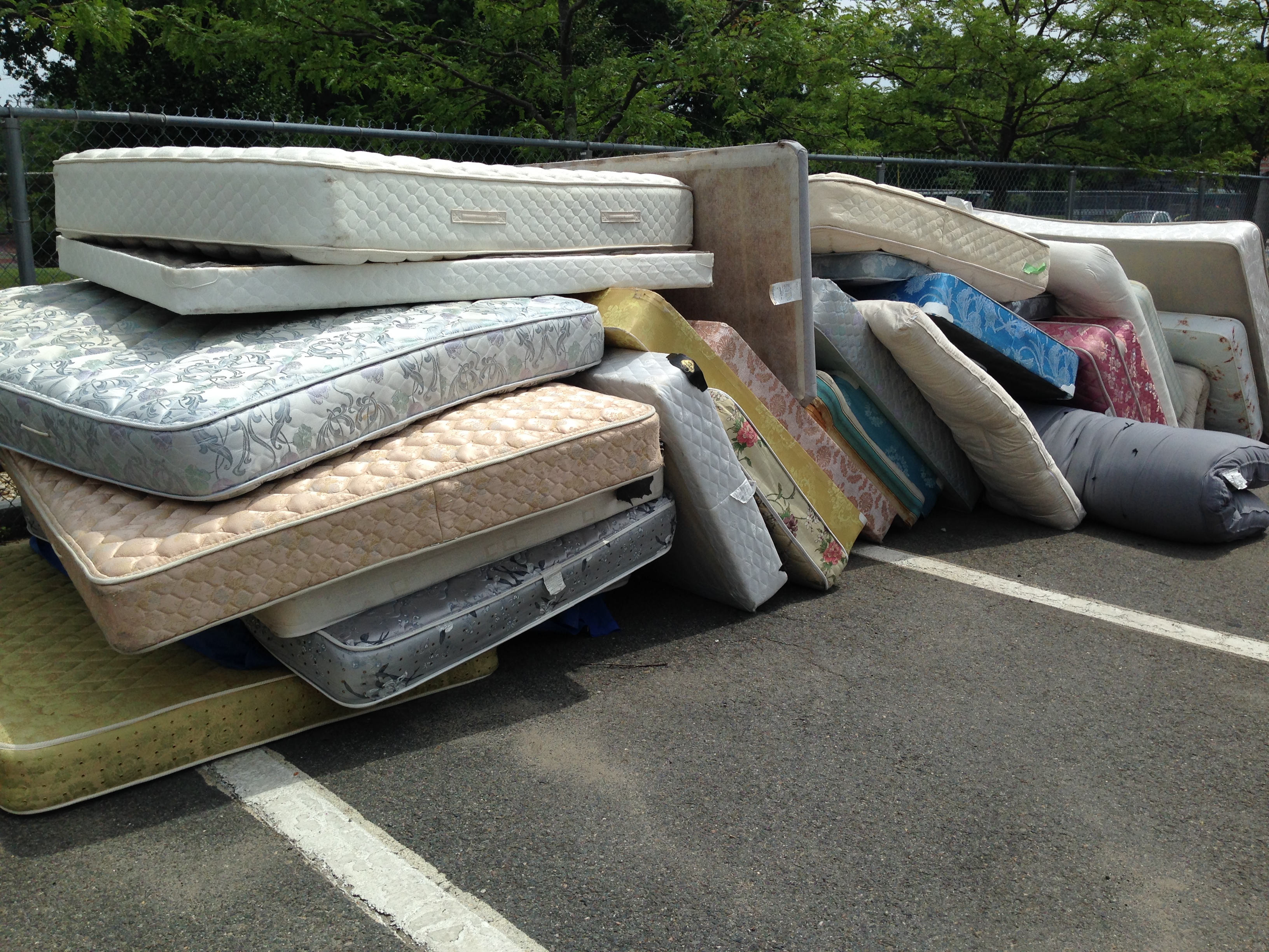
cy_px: 476
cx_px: 634
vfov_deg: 42.9
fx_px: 1210
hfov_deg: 55.4
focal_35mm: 33
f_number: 2.4
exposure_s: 1/2358
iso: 50
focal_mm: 4.12
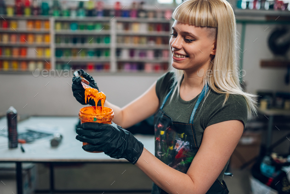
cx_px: 138
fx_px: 314
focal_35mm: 39
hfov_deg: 49.5
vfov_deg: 34.2
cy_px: 99
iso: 200
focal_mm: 35
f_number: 1.4
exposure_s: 1/400
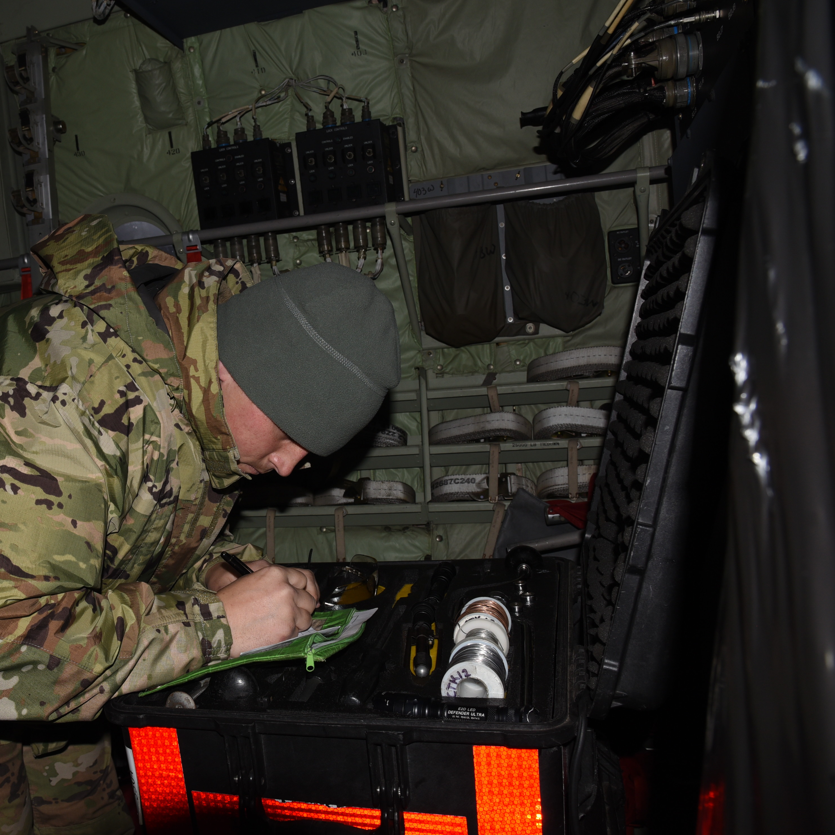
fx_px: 846
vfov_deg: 52.5
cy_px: 414
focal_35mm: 31
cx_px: 230
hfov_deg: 50.8
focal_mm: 24
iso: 400
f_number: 10
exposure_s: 1/200
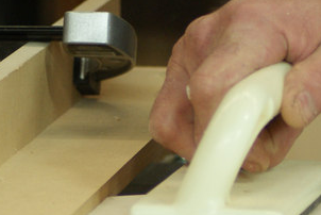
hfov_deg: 5.5
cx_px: 152
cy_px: 284
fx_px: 3326
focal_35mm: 373
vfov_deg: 3.7
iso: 320
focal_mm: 75
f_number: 4
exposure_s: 1/125
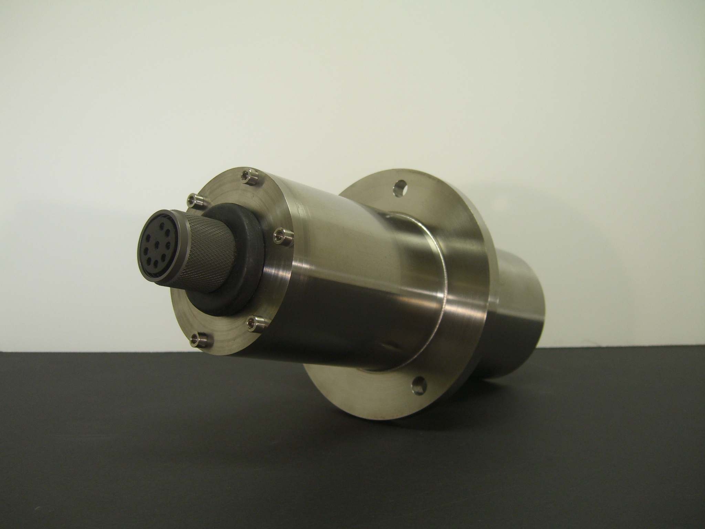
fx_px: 774
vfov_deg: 37.7
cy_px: 264
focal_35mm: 38
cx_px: 352
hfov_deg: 49.0
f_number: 2.8
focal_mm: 7.9
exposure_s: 1/40
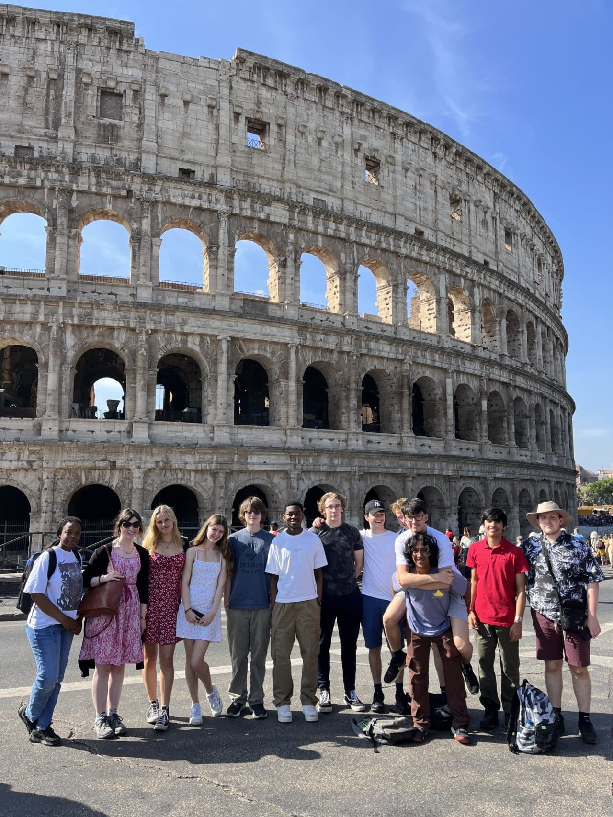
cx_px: 306
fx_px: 614
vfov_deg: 67.3
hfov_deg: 53.1
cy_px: 408
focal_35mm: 26
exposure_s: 1/1175
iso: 50
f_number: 1.6
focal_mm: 5.1
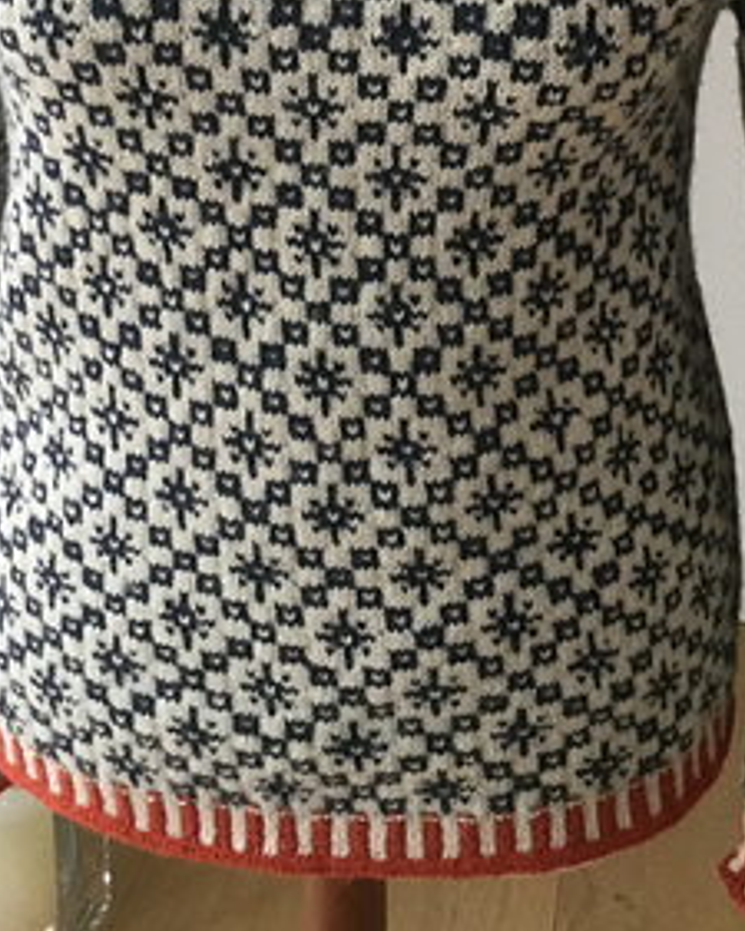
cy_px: 10
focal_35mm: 69
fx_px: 1901
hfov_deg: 22.1
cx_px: 301
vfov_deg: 26.1
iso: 40
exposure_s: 1/33
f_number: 2.4
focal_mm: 3.3
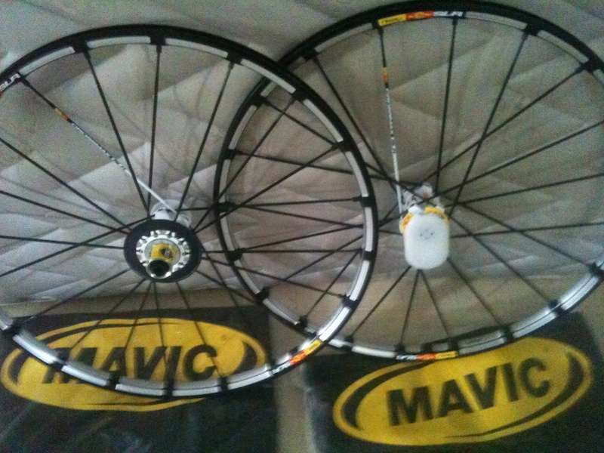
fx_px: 611
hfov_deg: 52.6
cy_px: 226
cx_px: 302
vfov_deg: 40.7
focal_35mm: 35
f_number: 2.8
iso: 1000
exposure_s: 1/10
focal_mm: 3.85
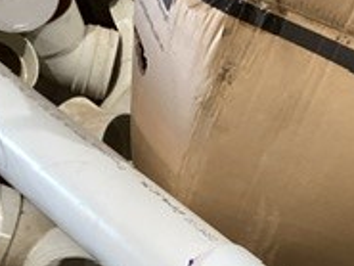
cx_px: 220
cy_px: 249
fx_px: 1095
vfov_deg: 13.7
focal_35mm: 107
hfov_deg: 18.3
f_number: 2.4
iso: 250
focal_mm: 3.3
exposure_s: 1/50
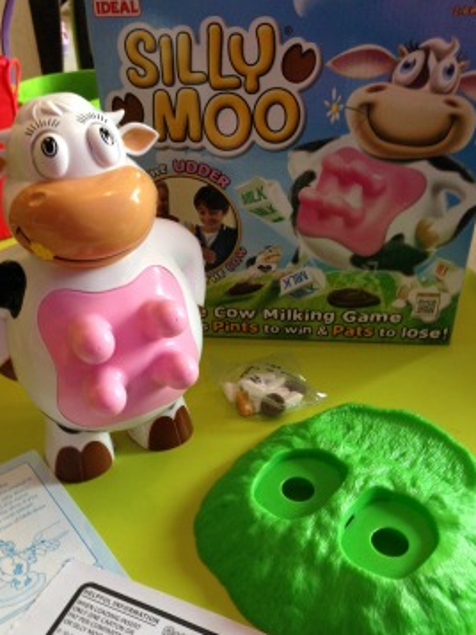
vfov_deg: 50.1
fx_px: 678
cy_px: 338
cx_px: 220
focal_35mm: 37
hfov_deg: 38.7
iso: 125
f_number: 2.4
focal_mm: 4.12
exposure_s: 1/20
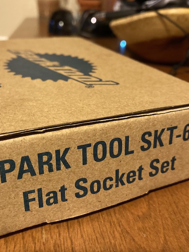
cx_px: 82
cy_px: 114
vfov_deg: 51.3
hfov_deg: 39.6
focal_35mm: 36
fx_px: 262
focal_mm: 3.99
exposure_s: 1/30
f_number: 1.8
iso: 500
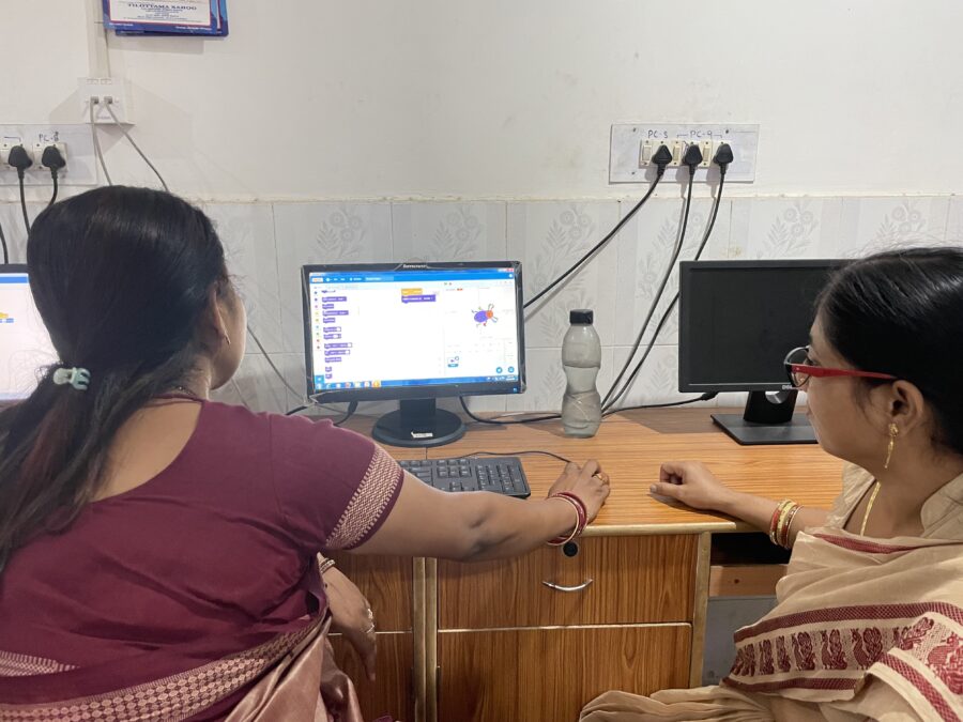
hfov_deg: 67.3
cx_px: 482
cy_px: 361
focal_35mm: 26
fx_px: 723
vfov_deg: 53.1
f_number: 1.6
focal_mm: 4.2
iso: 500
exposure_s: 1/50
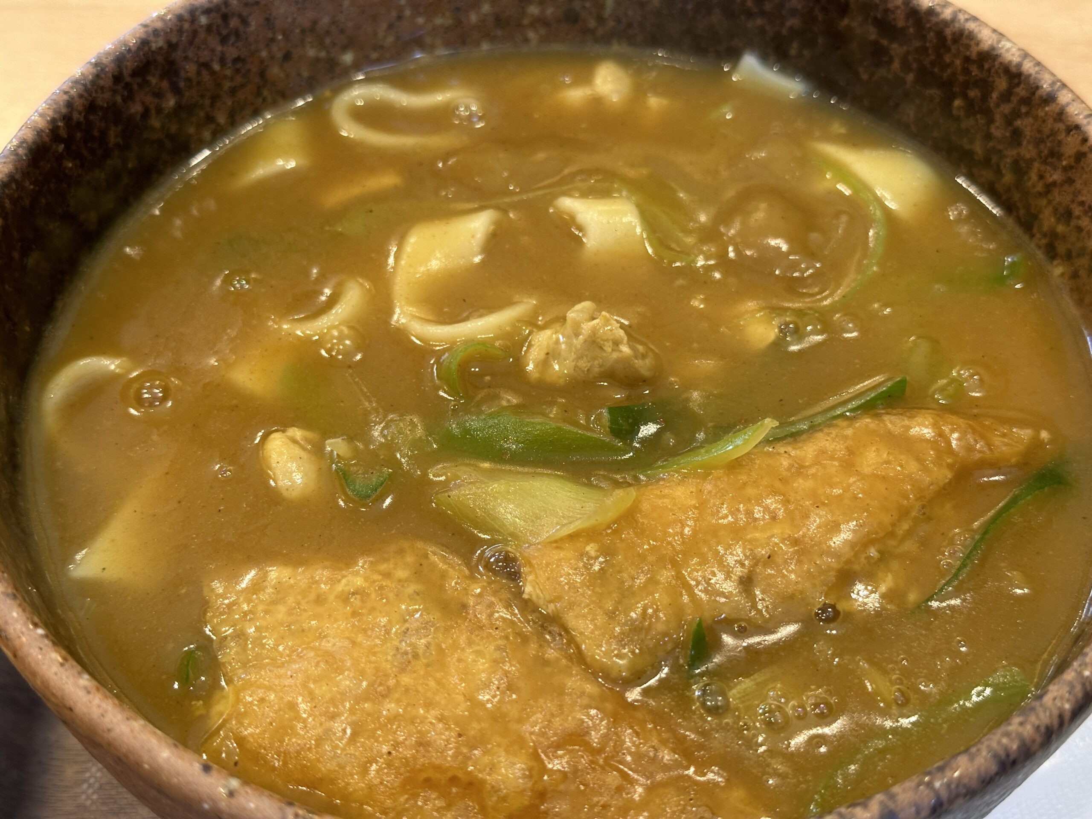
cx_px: 546
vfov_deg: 30.3
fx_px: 1514
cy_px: 410
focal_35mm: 48
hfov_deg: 39.7
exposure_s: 1/50
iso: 100
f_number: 1.78
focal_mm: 6.86
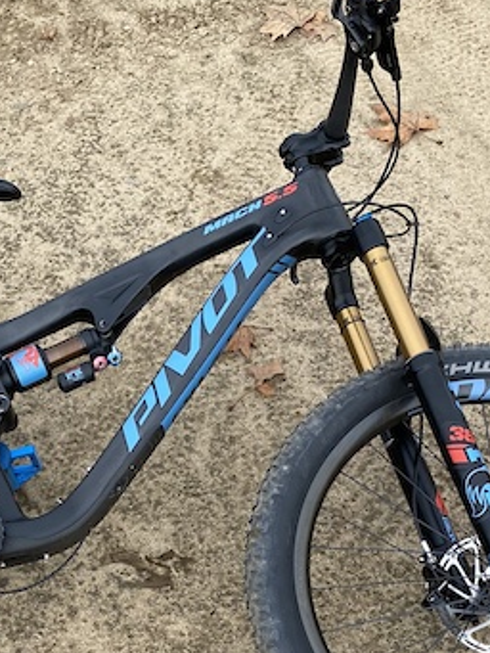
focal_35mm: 61
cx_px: 88
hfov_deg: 23.6
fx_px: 1151
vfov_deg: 29.6
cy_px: 653
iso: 32
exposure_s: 1/871
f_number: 1.8
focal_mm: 4.25
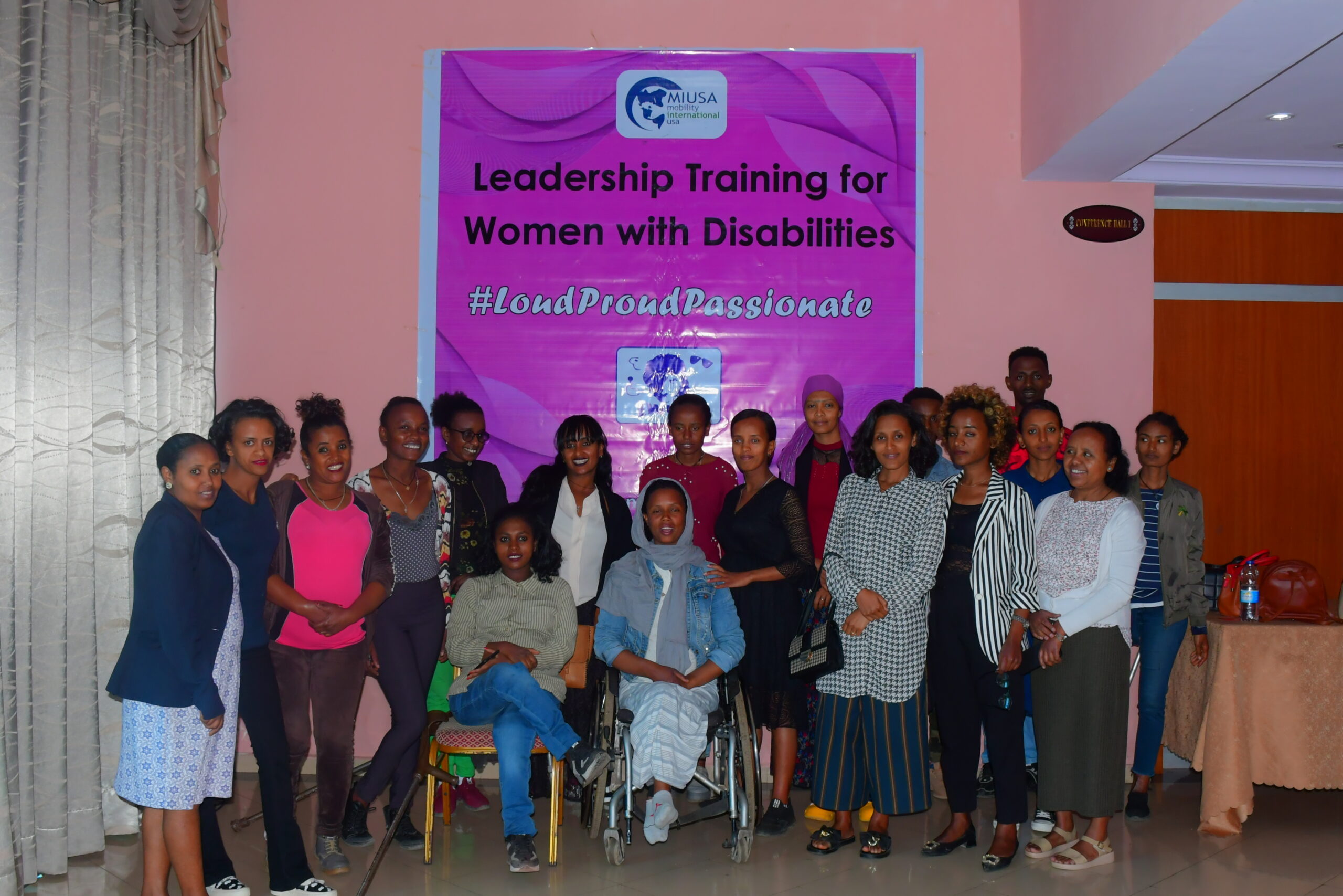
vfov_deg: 36.9
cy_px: 448
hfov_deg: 53.1
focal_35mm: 36
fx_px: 1343
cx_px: 672
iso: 640
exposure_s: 1/250
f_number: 6.3
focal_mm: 18
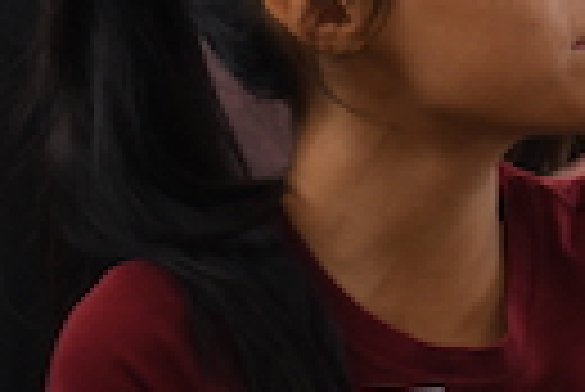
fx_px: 5775
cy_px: 207
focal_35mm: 355
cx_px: 922
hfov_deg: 5.7
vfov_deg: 3.9
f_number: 8
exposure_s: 1/80
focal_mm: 70
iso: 1250
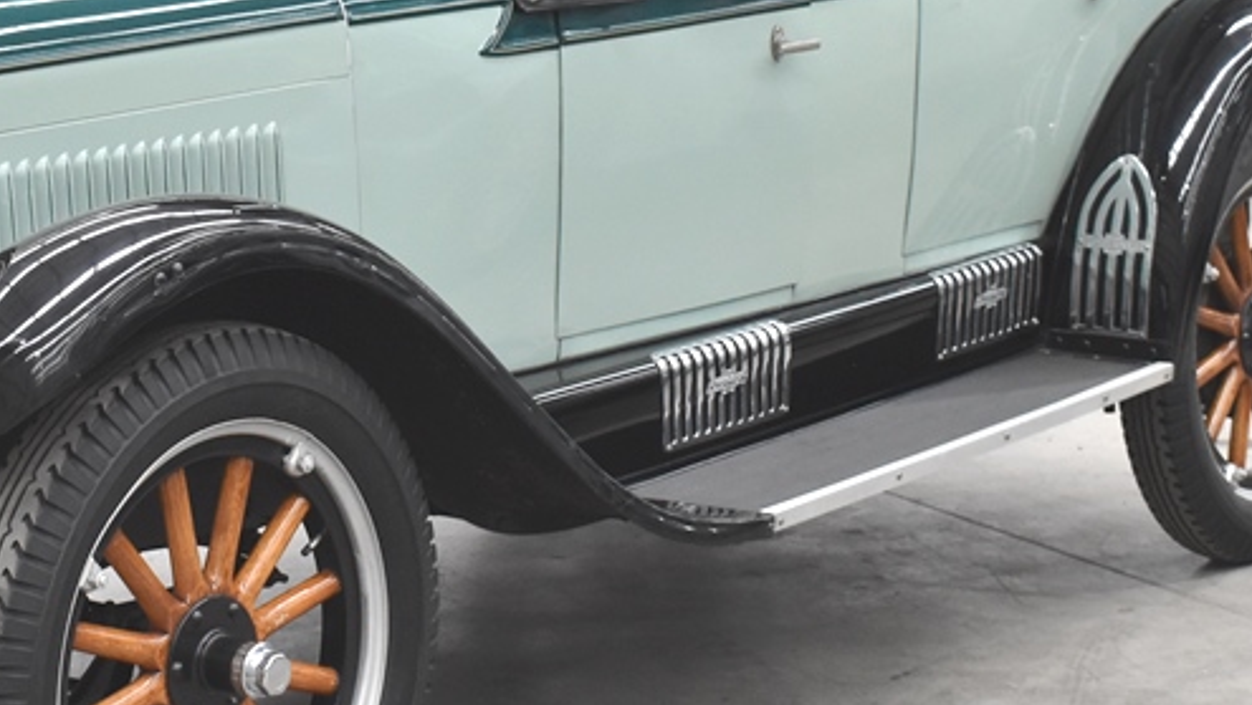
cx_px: 372
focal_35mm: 104
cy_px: 279
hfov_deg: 20.4
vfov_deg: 11.7
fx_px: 3454
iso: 1600
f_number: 6.3
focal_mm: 32
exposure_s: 1/160
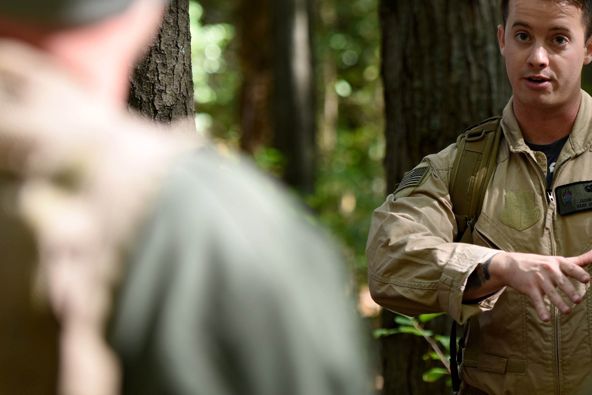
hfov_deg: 9.8
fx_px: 3438
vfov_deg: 6.6
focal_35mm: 209
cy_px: 154
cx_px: 442
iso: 200
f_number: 2.8
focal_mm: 102
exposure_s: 1/125
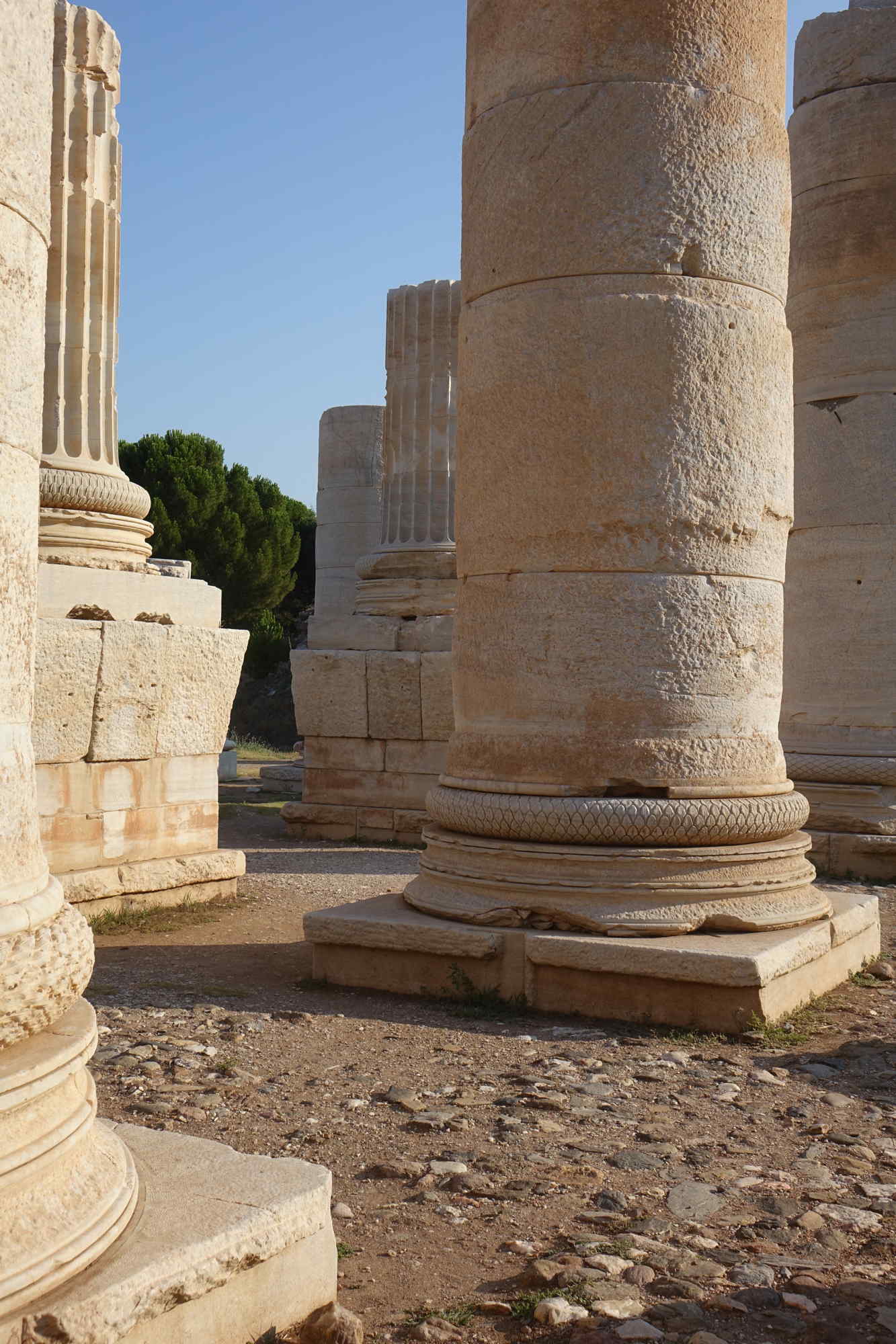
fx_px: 1605
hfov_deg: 31.2
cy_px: 672
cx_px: 448
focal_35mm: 43
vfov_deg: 45.4
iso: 125
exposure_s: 1/800
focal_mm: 15.78
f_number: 4.5
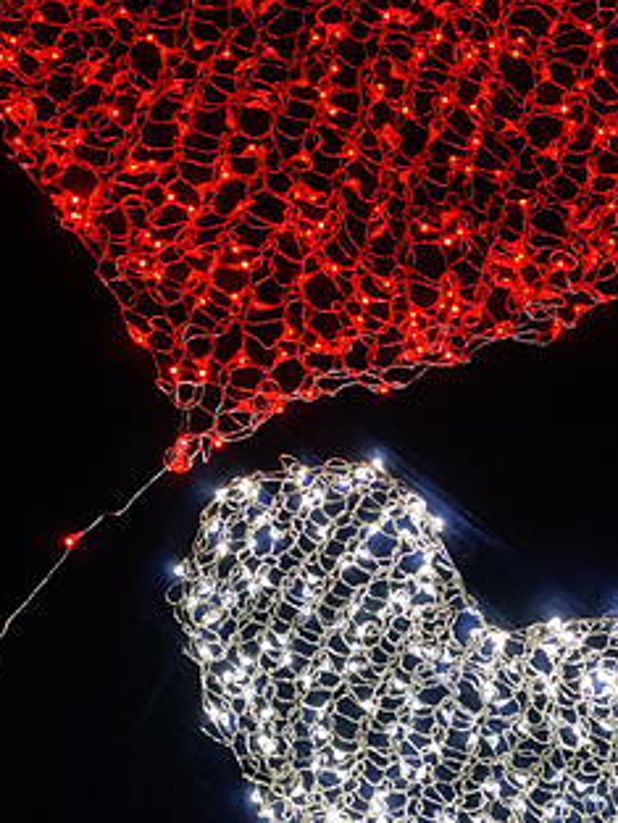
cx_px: 393
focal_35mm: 83
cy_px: 389
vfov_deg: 23.5
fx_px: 1974
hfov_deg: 17.8
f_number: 2
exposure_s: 1/122
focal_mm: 6
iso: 200
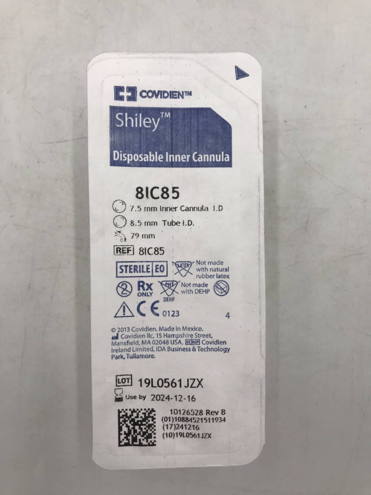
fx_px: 400
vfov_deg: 63.4
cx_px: 186
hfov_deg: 49.8
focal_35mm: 28
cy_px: 248
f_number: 1.8
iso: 20
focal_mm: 3.99
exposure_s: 1/172
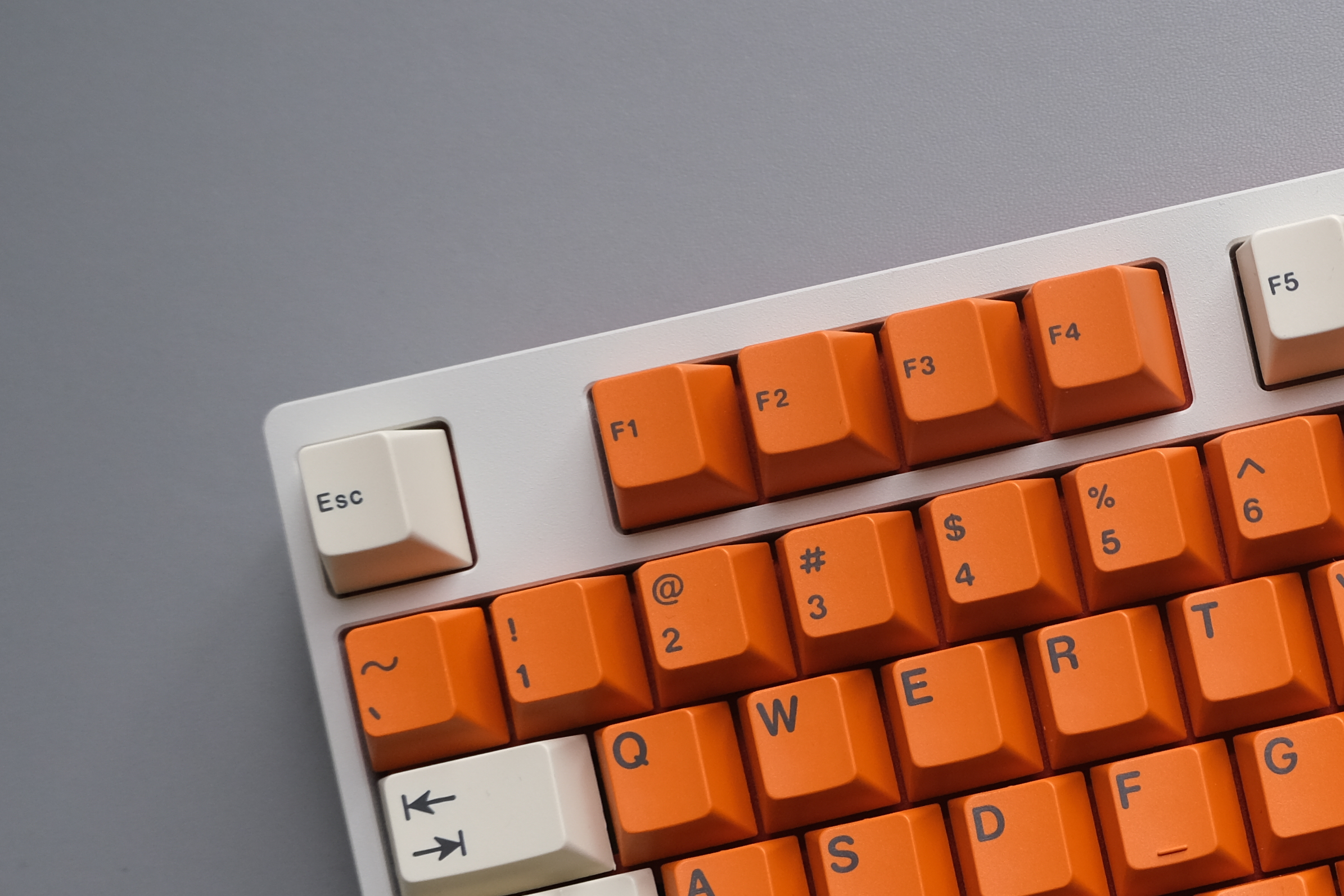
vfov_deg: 14.5
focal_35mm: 94
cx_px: 1703
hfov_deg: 20.0
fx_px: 3509
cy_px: 668
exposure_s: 1/38
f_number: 4.4
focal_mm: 24.2
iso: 320
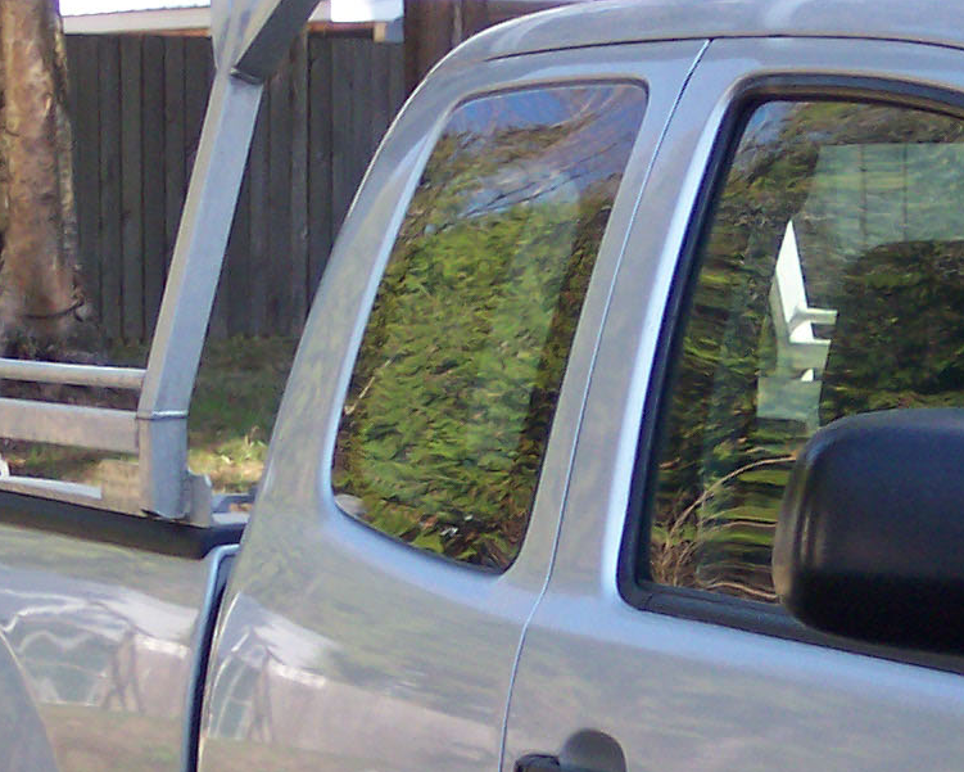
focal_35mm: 171
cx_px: 819
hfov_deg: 11.2
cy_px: 385
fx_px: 4879
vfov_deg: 9.0
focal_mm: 10.7
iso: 120
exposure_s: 1/250
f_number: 3.4
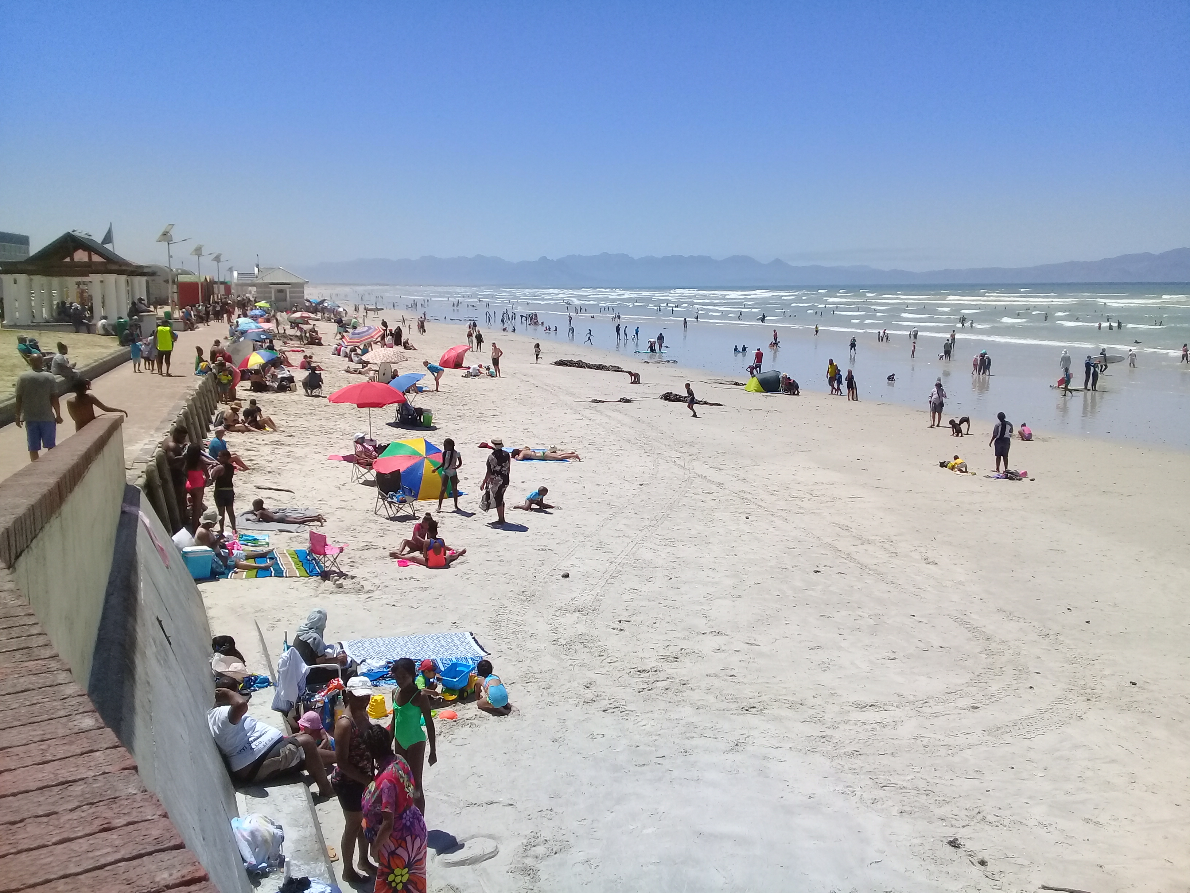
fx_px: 1066
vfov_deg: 45.4
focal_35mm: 31
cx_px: 595
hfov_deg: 58.4
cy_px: 446
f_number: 2.2
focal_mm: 3.3
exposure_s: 1/1969
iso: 50
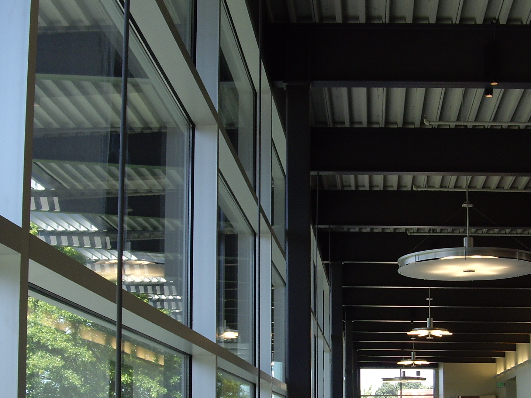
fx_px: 1089
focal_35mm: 71
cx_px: 358
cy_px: 317
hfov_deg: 27.2
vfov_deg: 20.5
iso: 100
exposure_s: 1/250
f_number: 2.8
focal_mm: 7.9
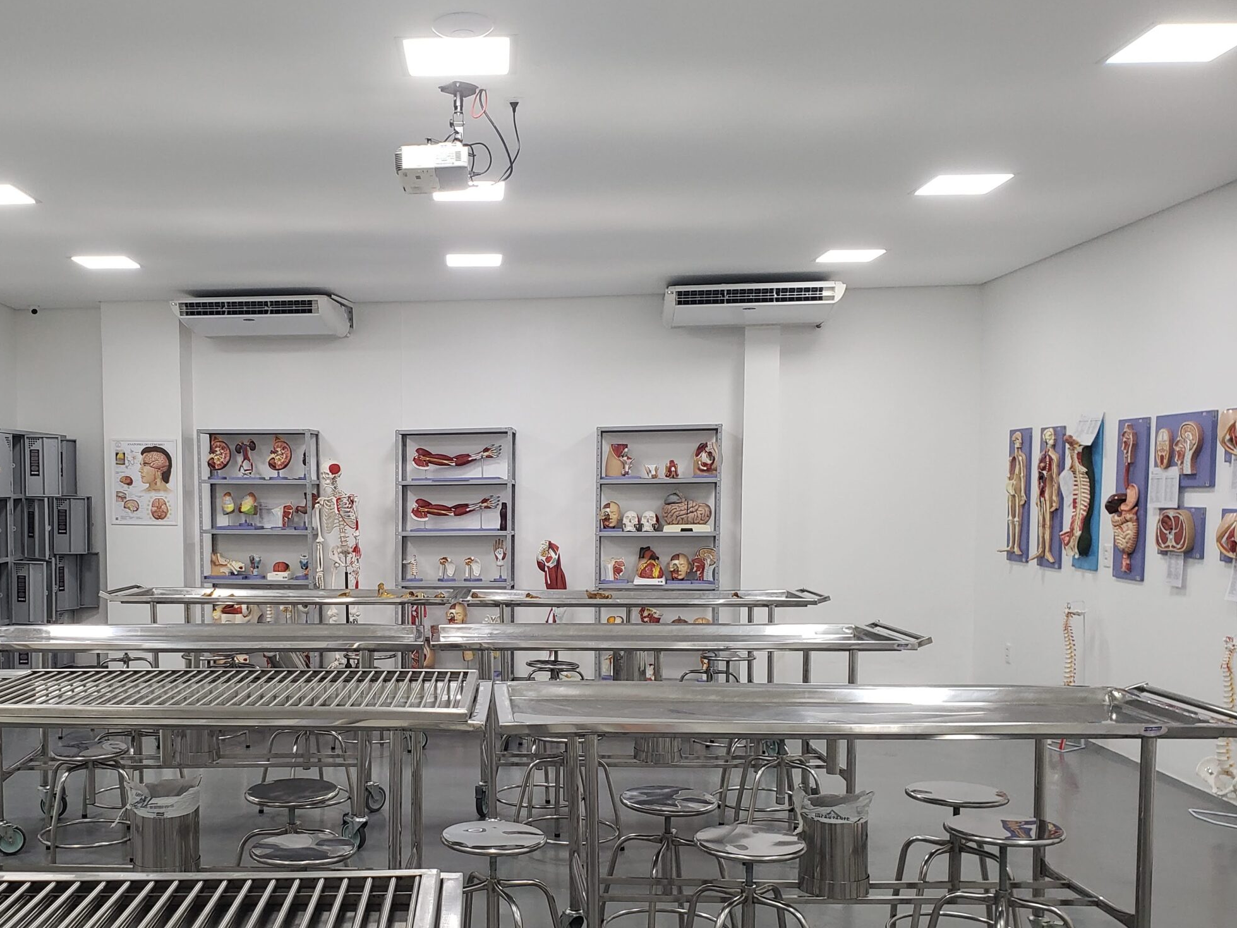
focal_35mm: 34
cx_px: 439
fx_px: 1215
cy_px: 575
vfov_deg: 41.5
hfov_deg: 53.2
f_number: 2.4
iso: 160
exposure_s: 1/60
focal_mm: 4.3
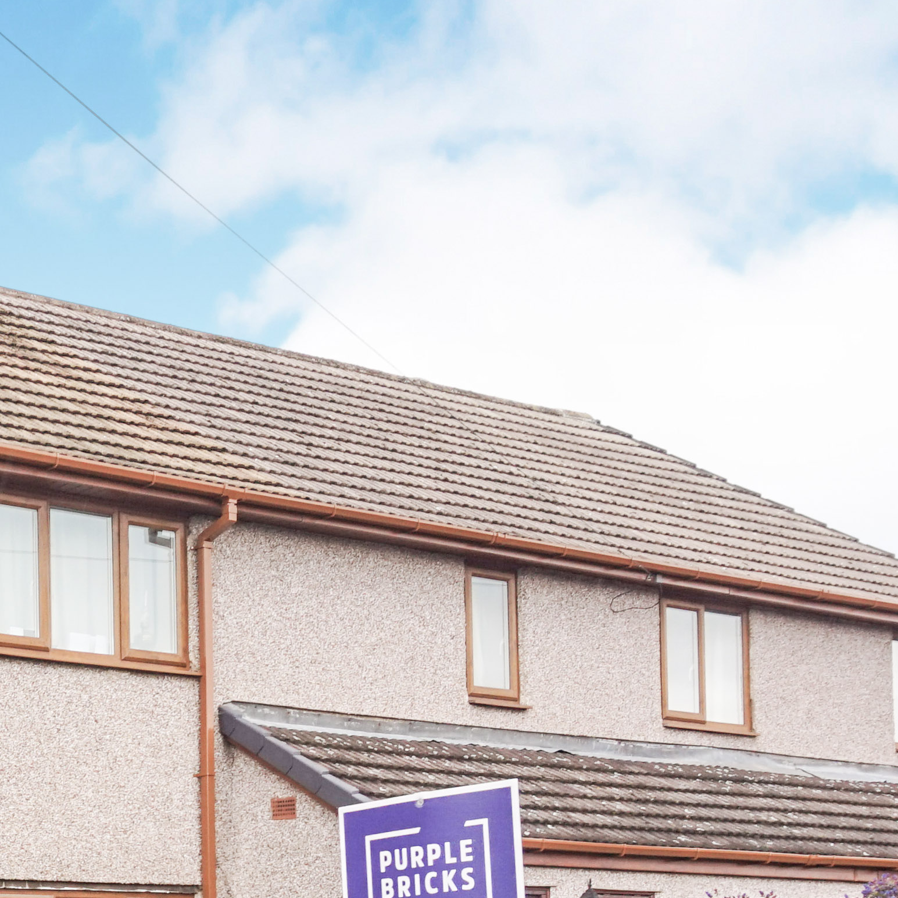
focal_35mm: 72
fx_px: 2113
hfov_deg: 21.8
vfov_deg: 23.3
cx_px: -251
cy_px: 820
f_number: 5.6
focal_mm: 16
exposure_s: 1/80
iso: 100
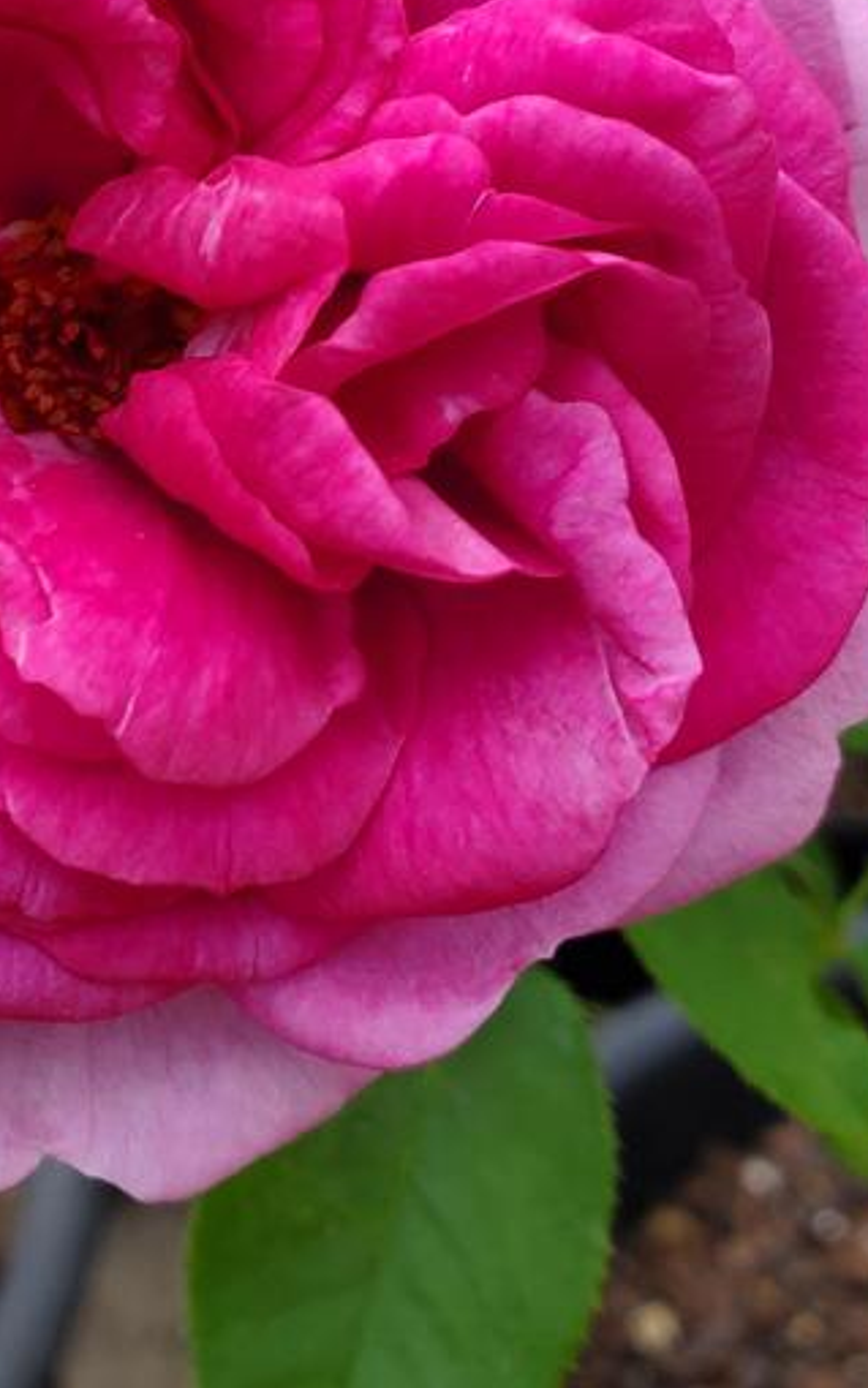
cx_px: 98
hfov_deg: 23.4
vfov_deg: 36.2
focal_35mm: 54
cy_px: 272
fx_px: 2043
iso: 50
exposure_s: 1/256
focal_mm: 4.3
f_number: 2.4
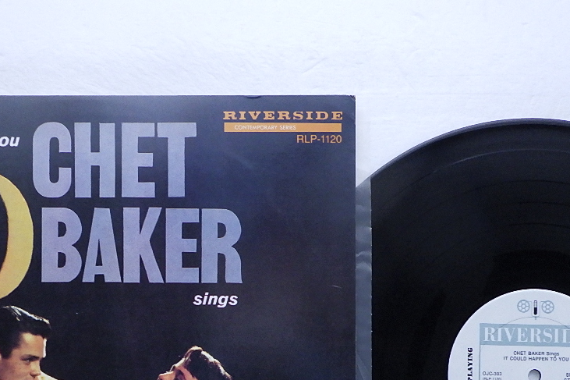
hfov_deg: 38.9
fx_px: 807
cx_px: 264
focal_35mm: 51
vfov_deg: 25.3
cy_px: 368
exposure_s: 1/100
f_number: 3.5
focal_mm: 5
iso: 400
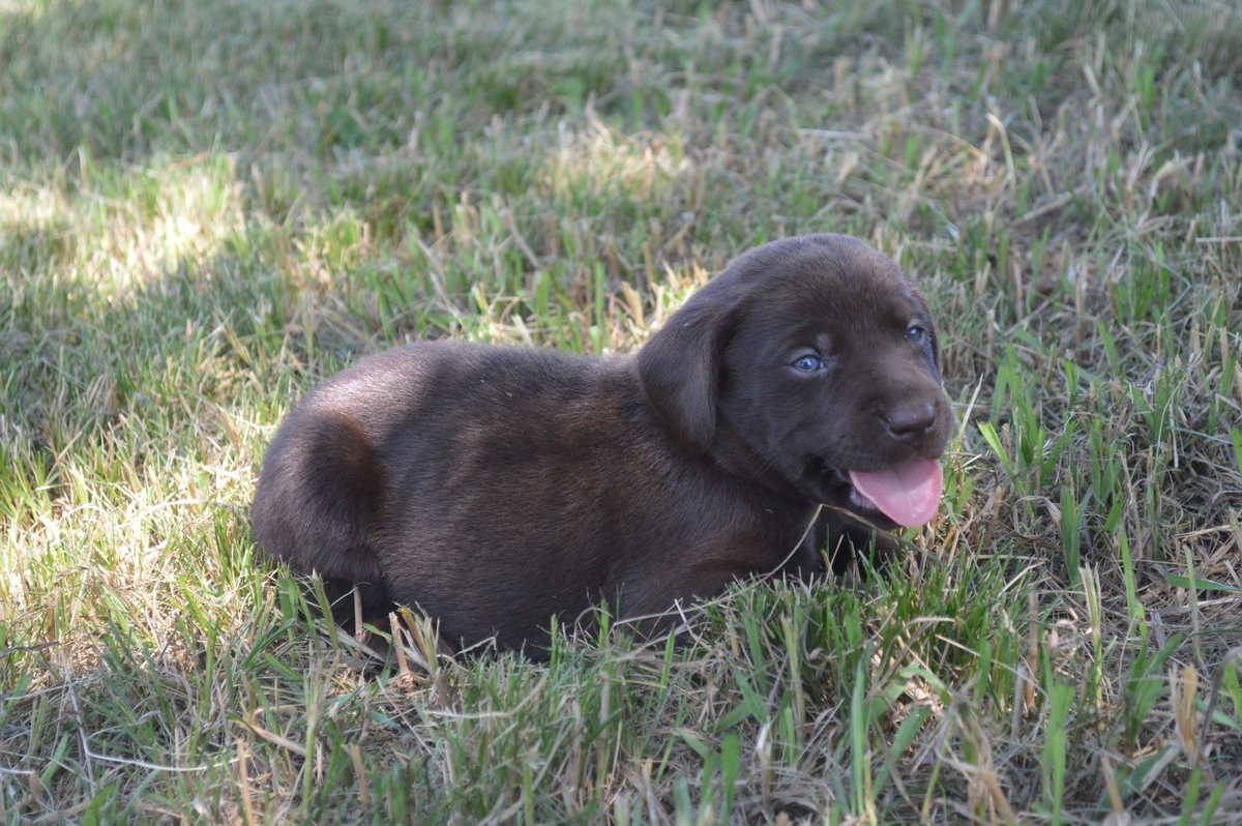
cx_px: 621
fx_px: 2844
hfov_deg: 24.6
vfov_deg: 16.5
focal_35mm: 82
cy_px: 413
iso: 1000
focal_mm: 55
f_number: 5.6
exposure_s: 1/500
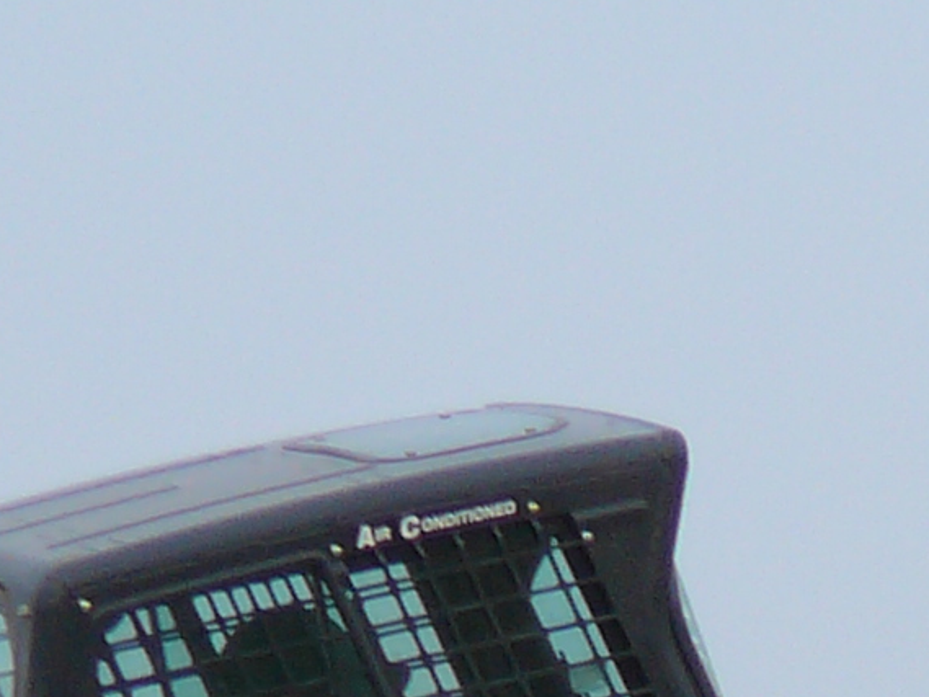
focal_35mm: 1151
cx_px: 971
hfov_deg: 1.7
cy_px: 1085
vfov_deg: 1.3
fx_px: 30896
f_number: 4.1
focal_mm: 38
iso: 80
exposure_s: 1/100
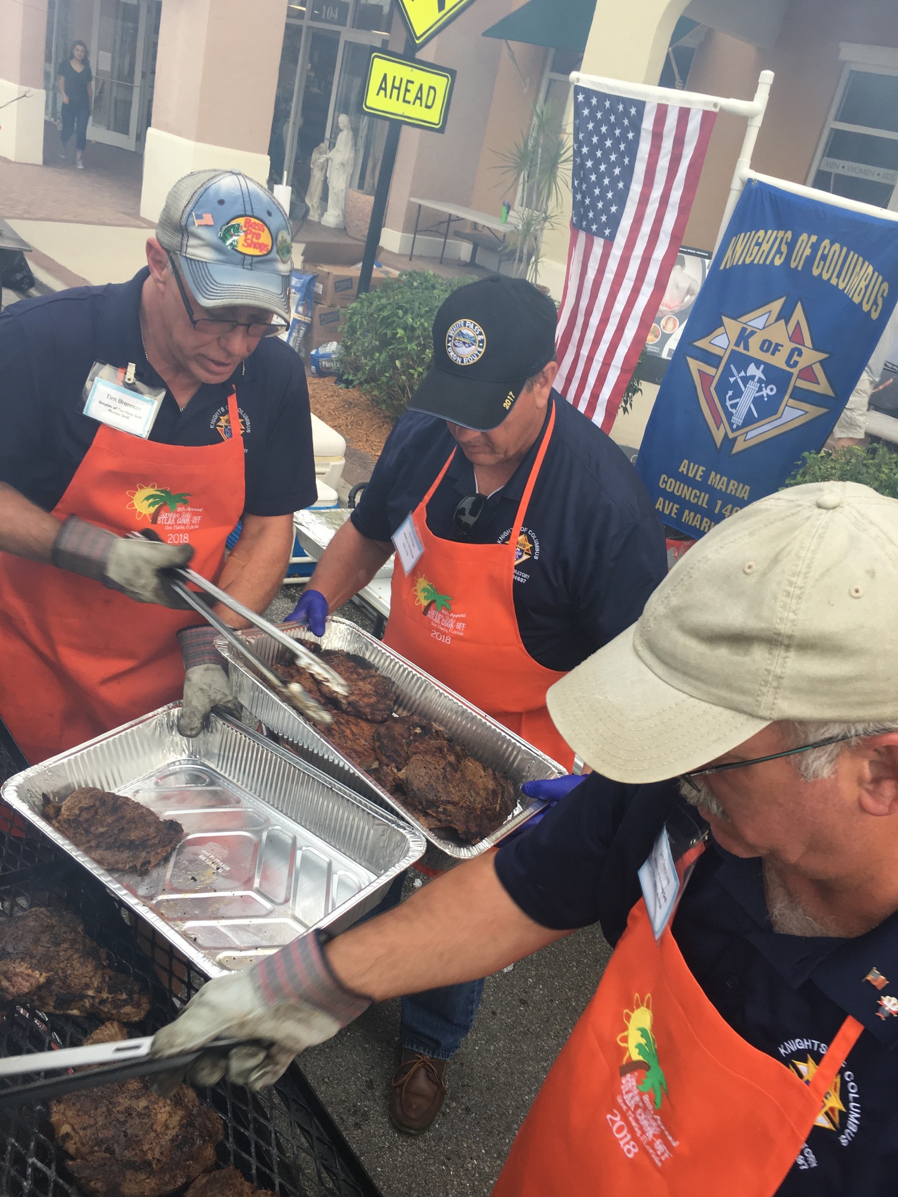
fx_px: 1003
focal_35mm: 29
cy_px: 598
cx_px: 449
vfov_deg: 61.7
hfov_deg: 48.2
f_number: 2.2
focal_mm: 4.15
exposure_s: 1/120
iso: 32
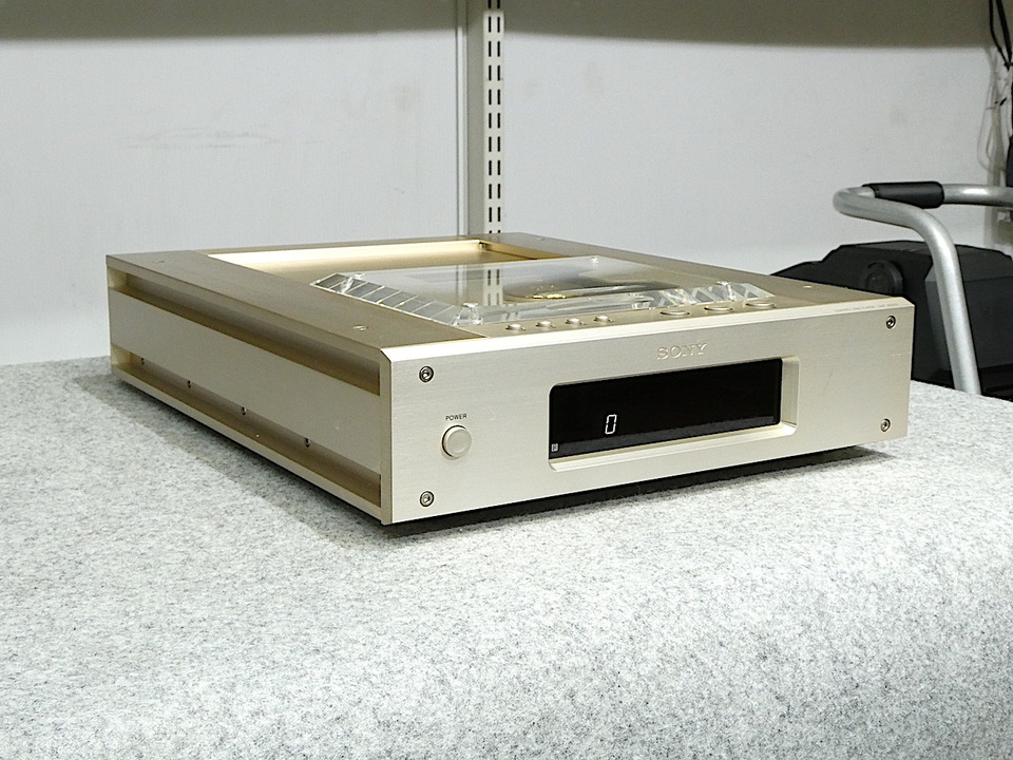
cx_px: 506
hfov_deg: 38.2
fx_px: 1463
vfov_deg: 29.1
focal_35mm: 50
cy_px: 380
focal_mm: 9
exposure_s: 1/8
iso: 400
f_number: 6.3
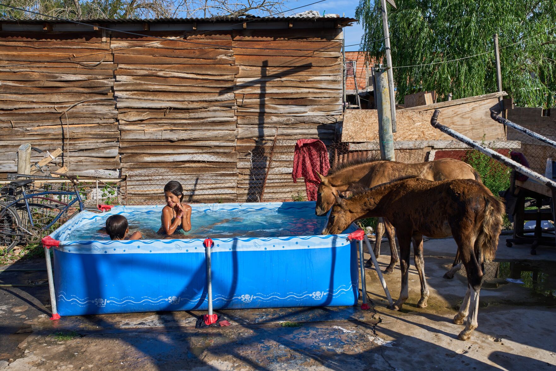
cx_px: 278
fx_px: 540
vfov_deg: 37.8
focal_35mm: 35
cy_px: 186
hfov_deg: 54.4
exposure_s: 1/250
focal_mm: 35
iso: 64
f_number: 9
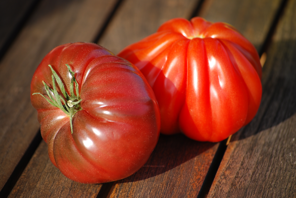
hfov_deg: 9.1
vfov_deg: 6.1
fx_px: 1852
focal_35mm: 225
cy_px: 99
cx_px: 148
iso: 100
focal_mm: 150
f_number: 5.6
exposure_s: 1/200
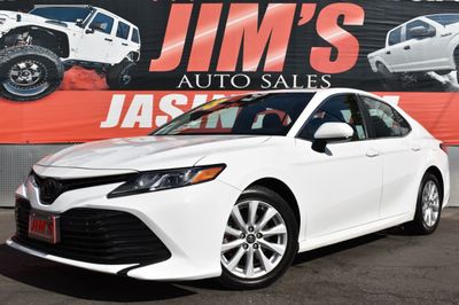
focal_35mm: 40
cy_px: 152
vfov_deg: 33.0
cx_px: 230
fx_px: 516
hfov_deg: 48.0
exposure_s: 1/400
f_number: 10
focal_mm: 27
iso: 100
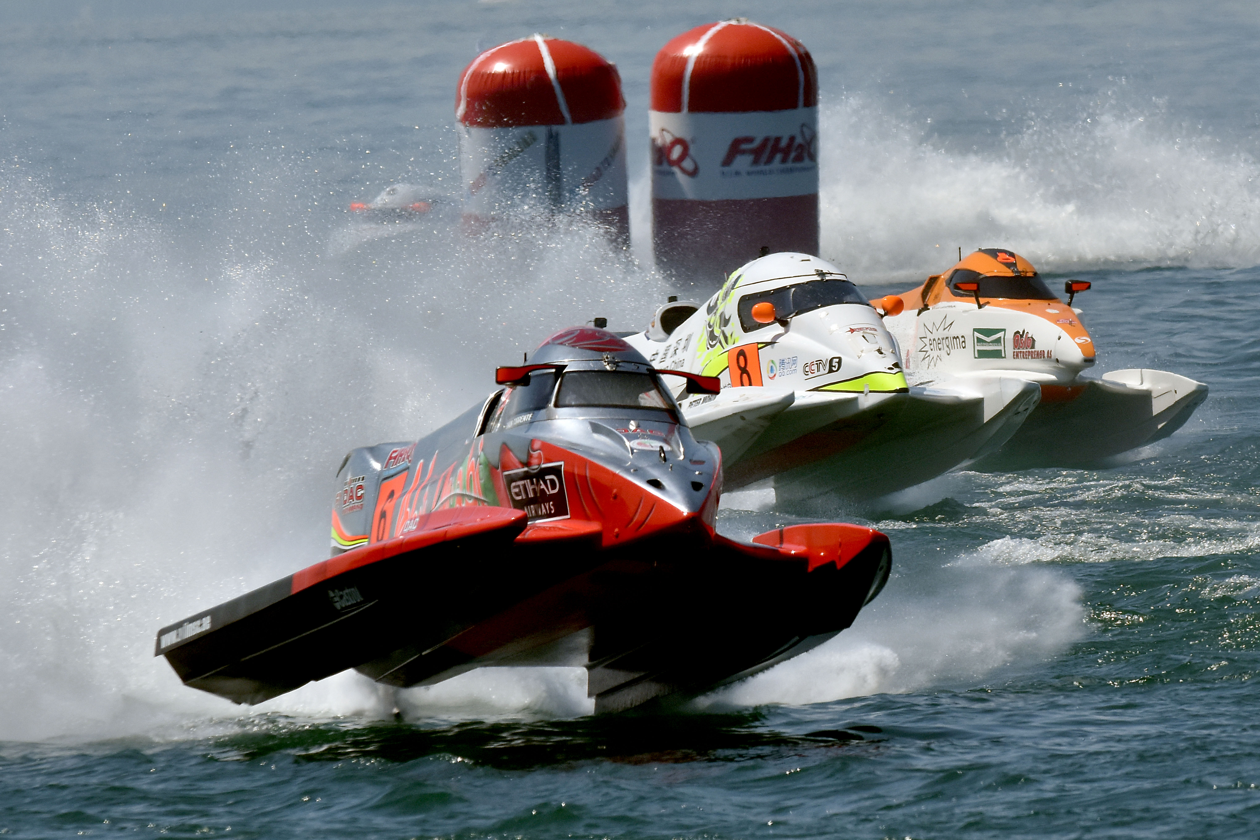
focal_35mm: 600
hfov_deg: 3.4
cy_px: 420
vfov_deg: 2.3
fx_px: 20998
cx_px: 630
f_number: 8
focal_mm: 400
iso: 400
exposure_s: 1/2000
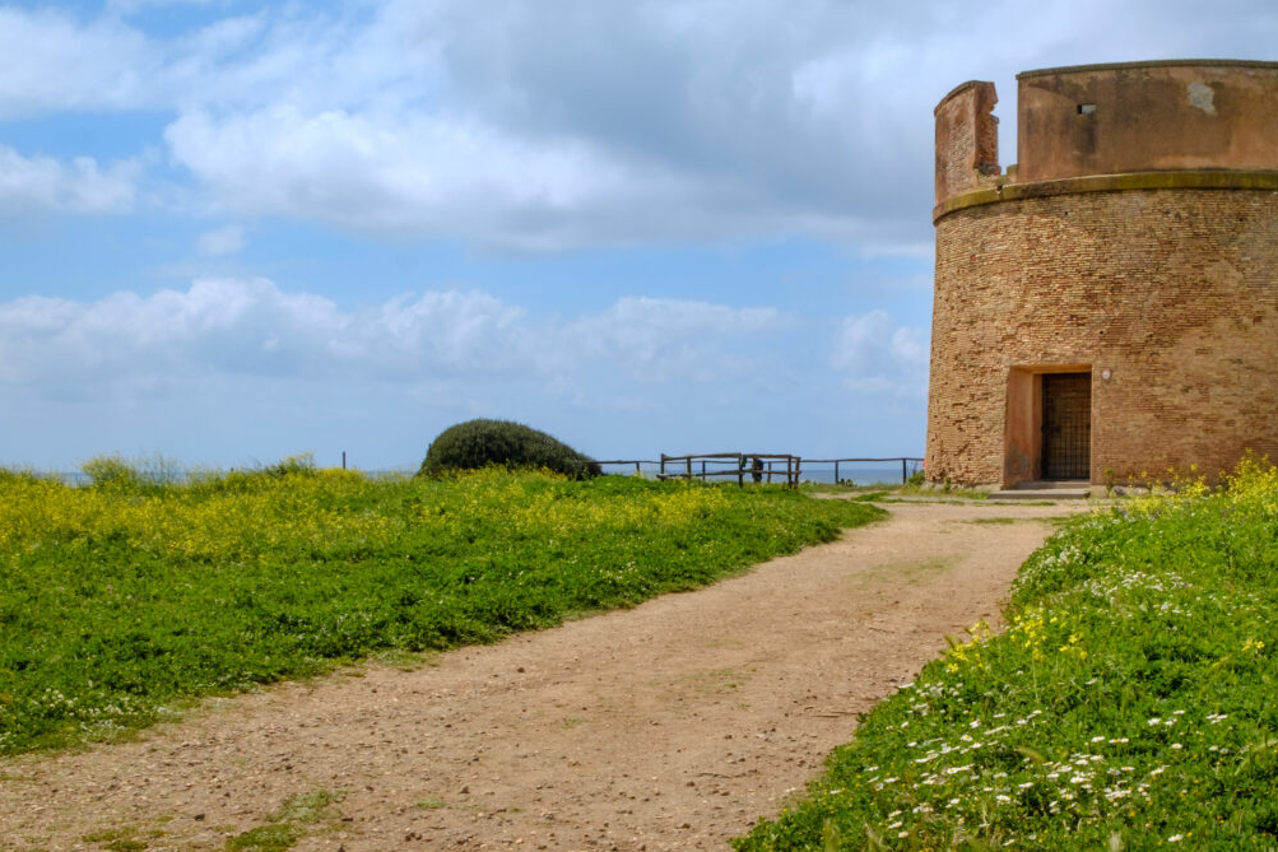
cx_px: 817
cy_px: 559
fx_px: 1740
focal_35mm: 49
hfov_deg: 40.0
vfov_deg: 27.4
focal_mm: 21.4
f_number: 16
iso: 200
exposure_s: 1/125
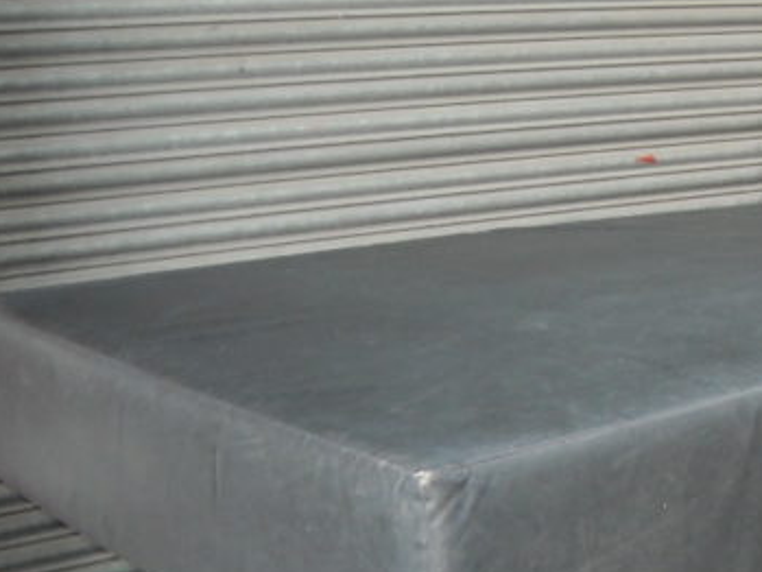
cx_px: 758
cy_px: 445
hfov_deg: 24.2
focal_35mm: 77
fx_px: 1696
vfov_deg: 19.0
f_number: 2.8
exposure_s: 1/60
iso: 200
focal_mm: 5.7
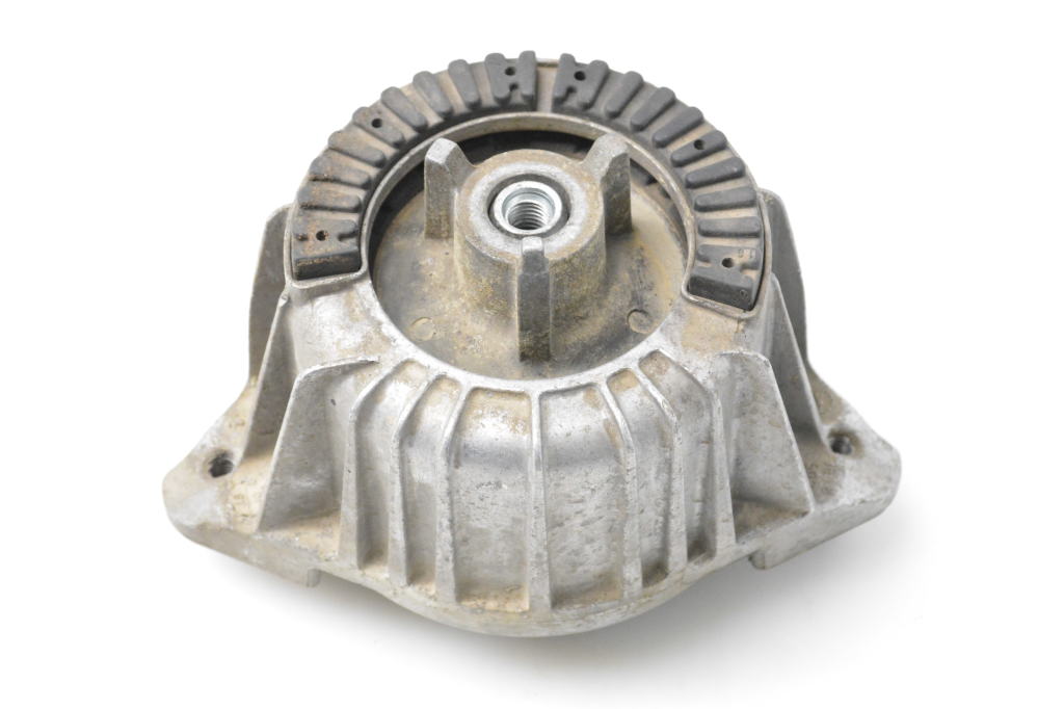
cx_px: 532
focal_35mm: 75
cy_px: 354
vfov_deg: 18.2
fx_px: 2216
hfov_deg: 27.0
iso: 6400
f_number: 8
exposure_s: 1/250
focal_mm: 50
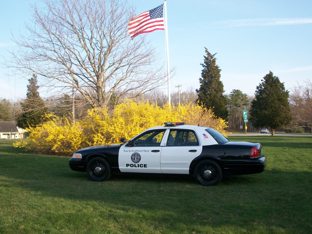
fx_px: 397
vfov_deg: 32.9
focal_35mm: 44
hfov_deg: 42.9
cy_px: 117
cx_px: 156
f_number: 3.5
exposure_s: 1/320
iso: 80
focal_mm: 7.8
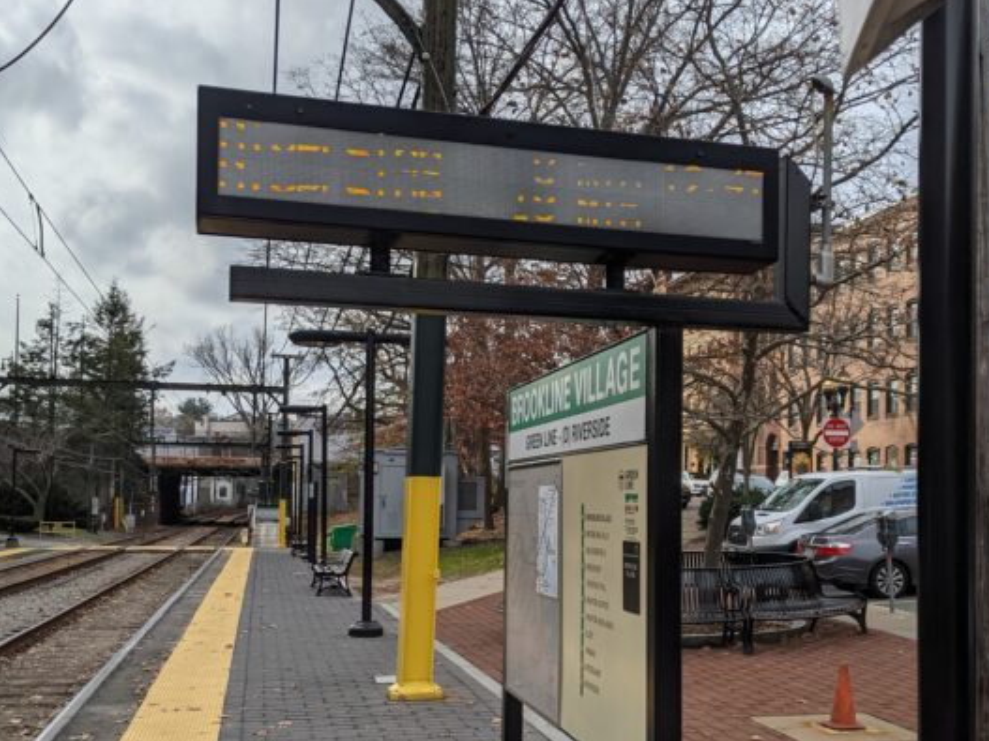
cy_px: 465
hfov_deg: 45.5
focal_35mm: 41
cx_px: 593
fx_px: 1171
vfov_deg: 34.9
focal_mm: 4.44
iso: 62
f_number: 1.8
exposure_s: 1/3906
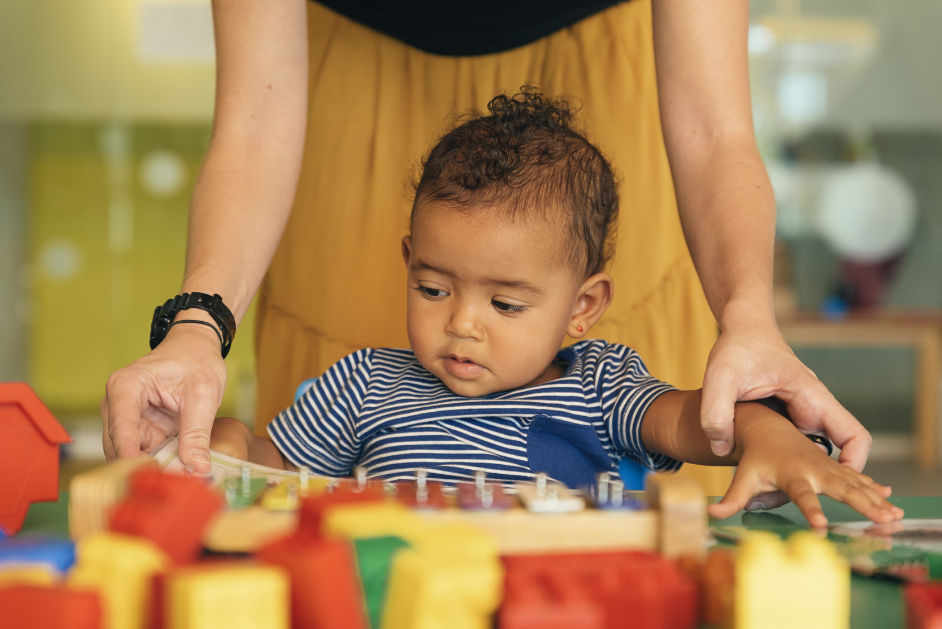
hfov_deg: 28.8
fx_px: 1832
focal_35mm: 70
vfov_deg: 19.5
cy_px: 314
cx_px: 471
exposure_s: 1/250
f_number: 3.5
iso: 500
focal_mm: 70
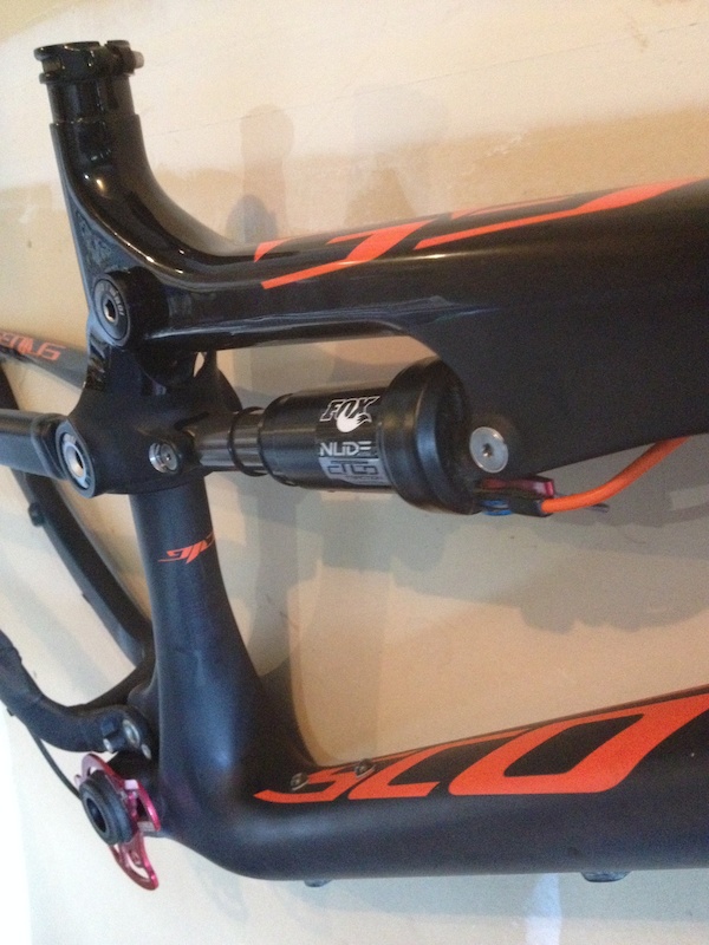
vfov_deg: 52.6
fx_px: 956
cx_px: 354
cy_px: 472
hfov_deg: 40.7
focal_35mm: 35
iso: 640
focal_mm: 4.28
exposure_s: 1/15
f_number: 2.4
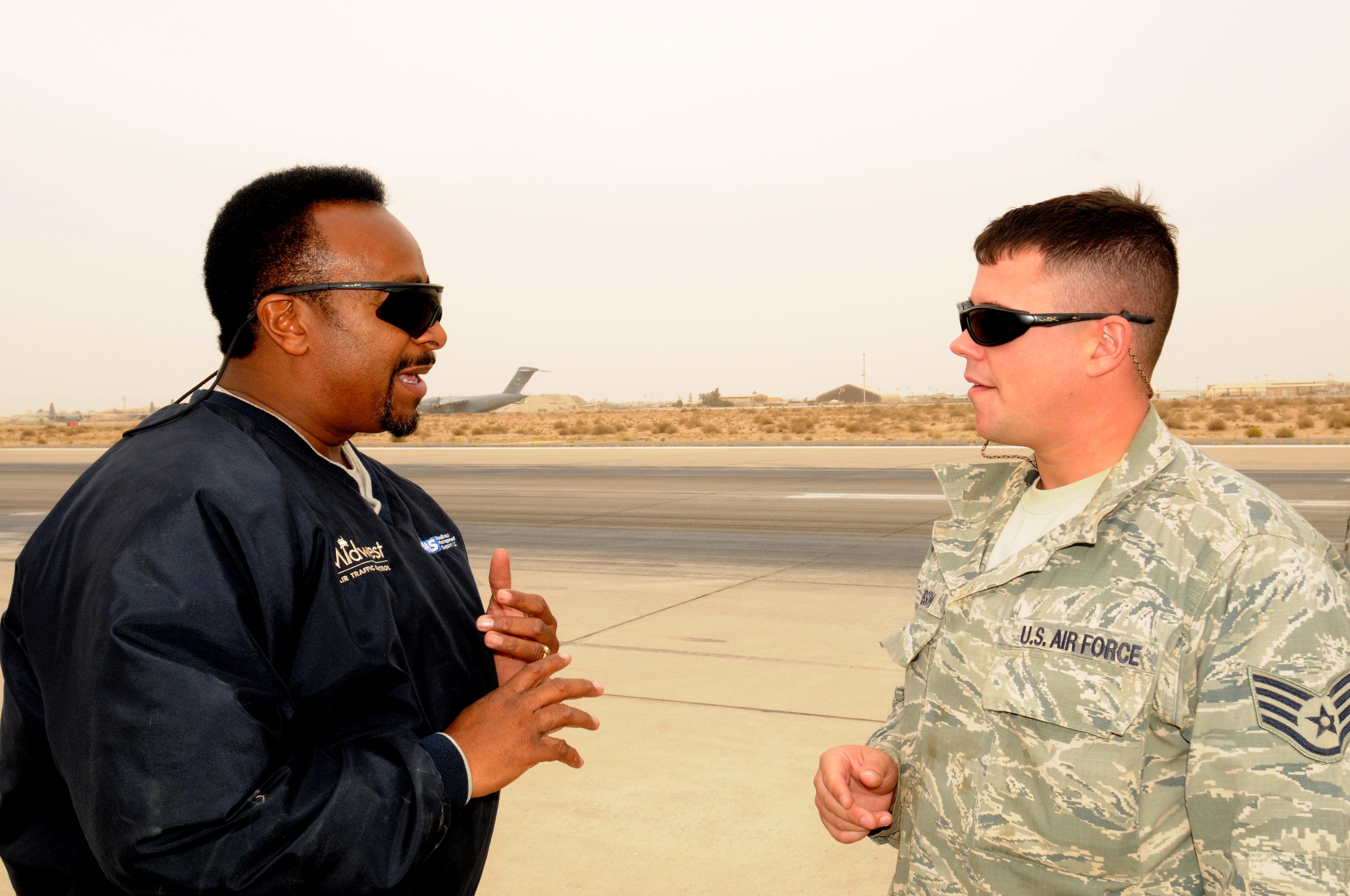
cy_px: 448
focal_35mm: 36
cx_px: 675
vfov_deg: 36.8
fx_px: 1348
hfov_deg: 53.2
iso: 500
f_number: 13
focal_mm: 24
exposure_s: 1/200
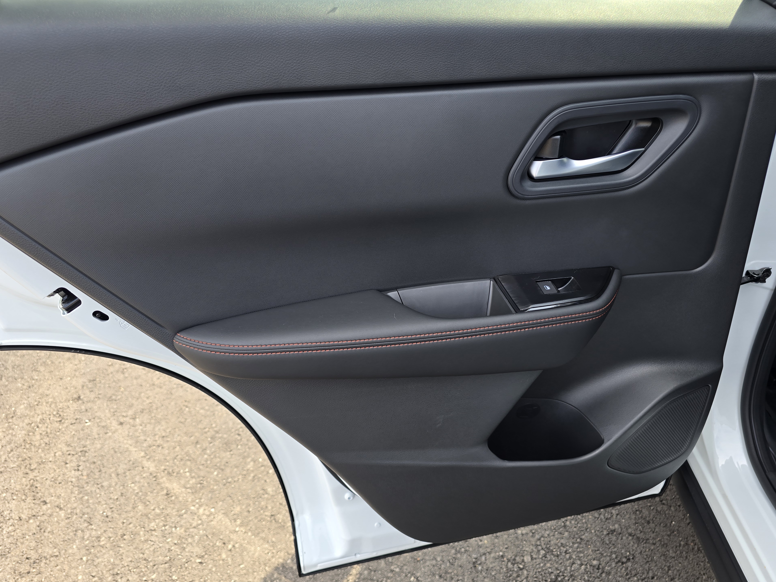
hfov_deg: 71.6
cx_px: 373
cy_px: 295
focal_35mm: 24
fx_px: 538
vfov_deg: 56.8
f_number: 1.7
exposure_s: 1/180
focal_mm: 6.3
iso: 20
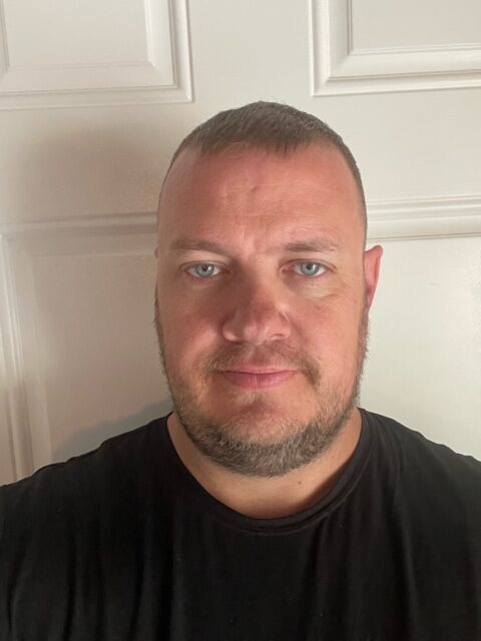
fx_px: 556
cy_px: 320
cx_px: 240
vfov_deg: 60.0
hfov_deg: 46.8
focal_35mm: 30
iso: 400
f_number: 2.2
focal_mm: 2.71
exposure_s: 1/30
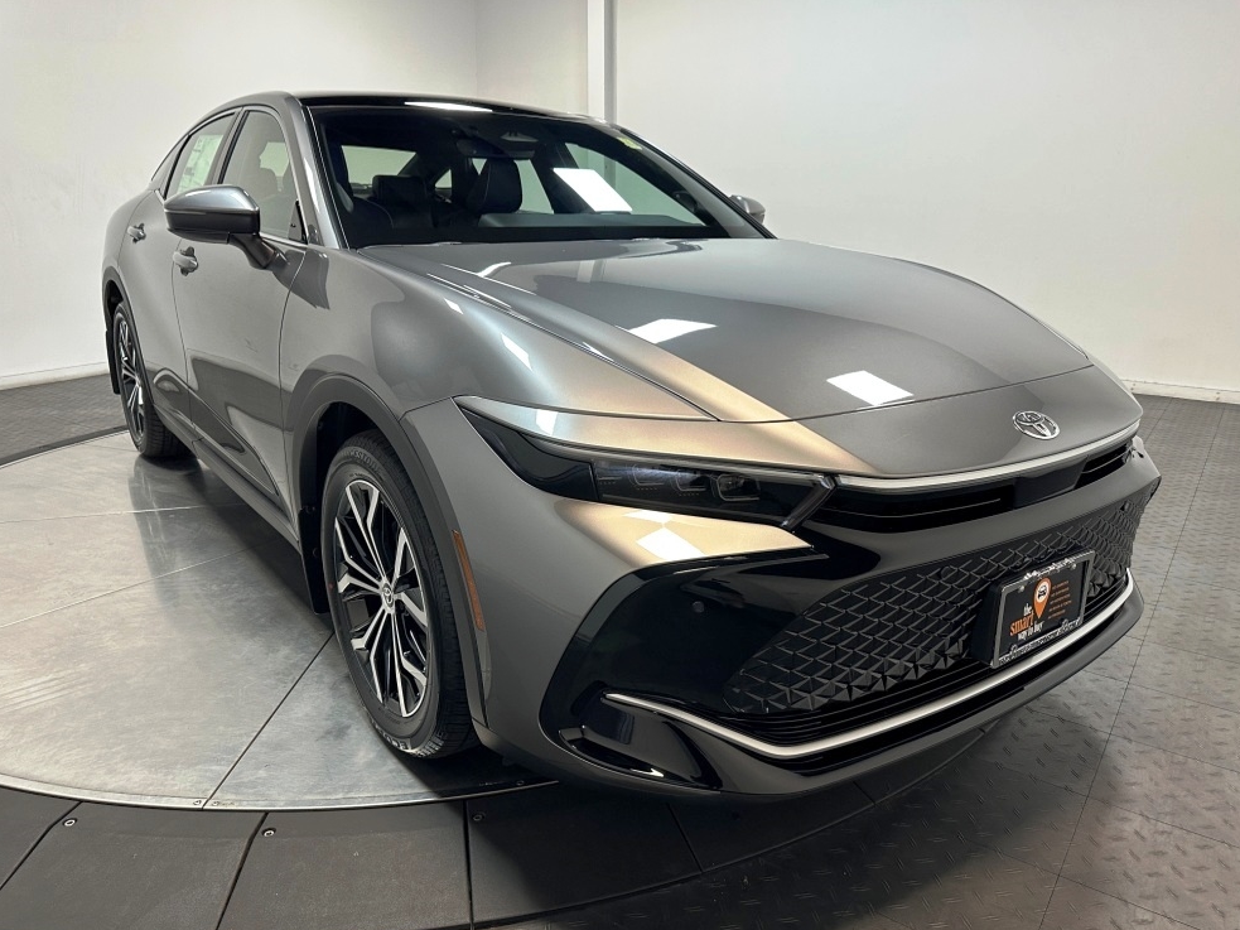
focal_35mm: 25
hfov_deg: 69.4
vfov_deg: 54.9
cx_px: 640
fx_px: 895
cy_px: 477
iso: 250
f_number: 1.78
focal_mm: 6.86
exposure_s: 1/60
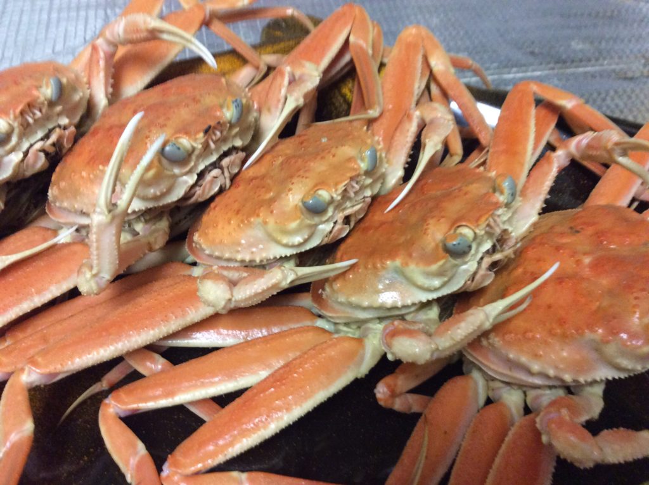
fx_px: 599
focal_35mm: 32
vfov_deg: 44.1
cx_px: 324
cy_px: 242
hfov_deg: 56.9
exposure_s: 1/24
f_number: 2.4
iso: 200
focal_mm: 3.3
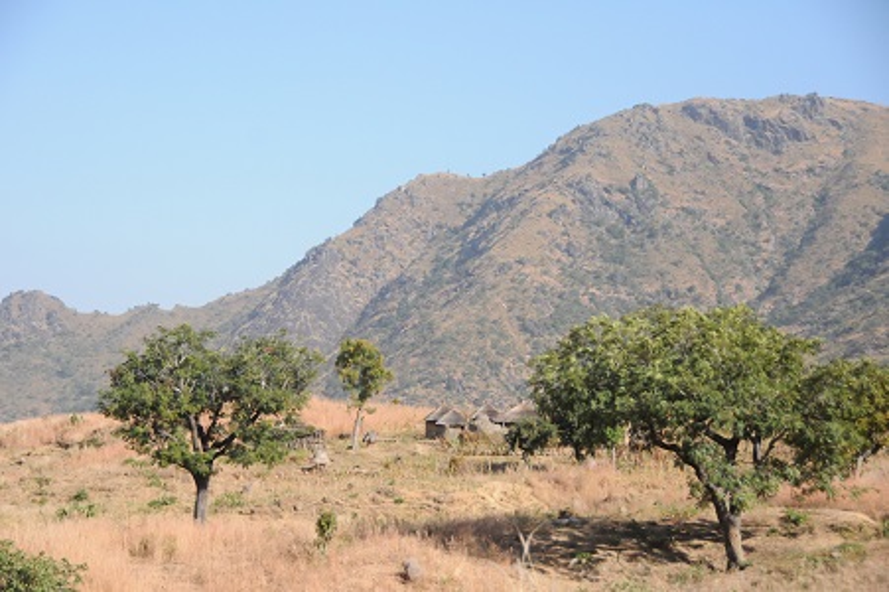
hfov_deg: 24.2
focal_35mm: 84
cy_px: 296
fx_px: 2073
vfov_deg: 16.2
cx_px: 444
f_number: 5
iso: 1600
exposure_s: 1/8000
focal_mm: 56
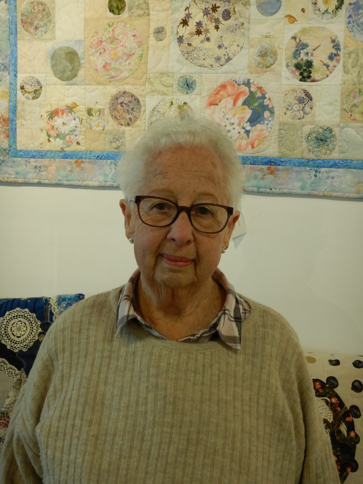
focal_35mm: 56
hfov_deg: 26.1
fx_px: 783
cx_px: 182
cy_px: 242
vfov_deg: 34.3
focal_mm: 10.1
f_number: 4.4
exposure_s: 1/25
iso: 400
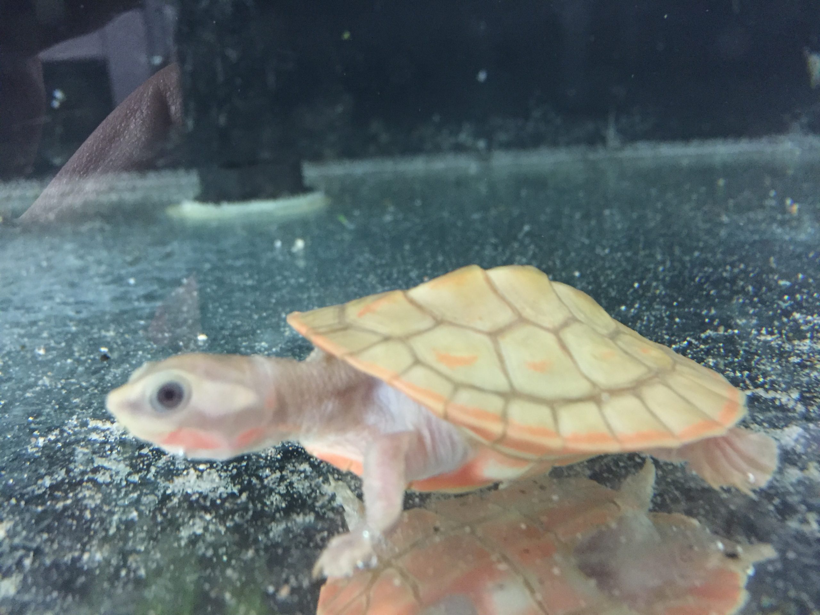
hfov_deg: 61.7
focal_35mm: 29
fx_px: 687
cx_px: 410
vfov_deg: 48.2
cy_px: 308
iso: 250
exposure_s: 1/20
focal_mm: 4.15
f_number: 2.2
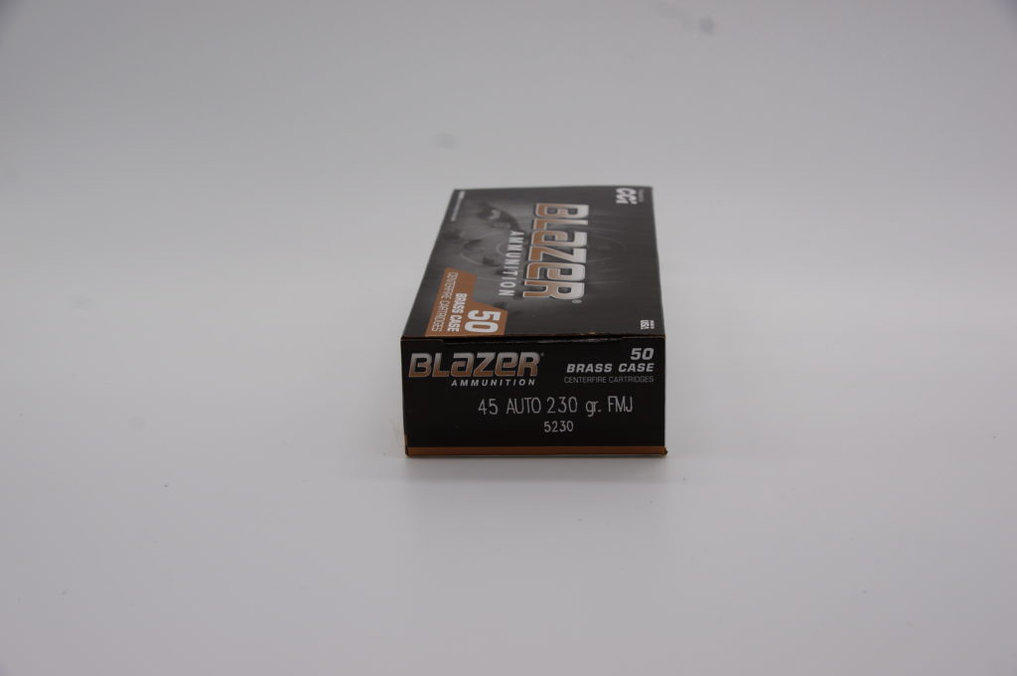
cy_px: 338
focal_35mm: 52
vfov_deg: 25.7
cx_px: 508
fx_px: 1481
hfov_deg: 37.9
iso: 100
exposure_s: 1/100
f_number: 10
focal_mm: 35
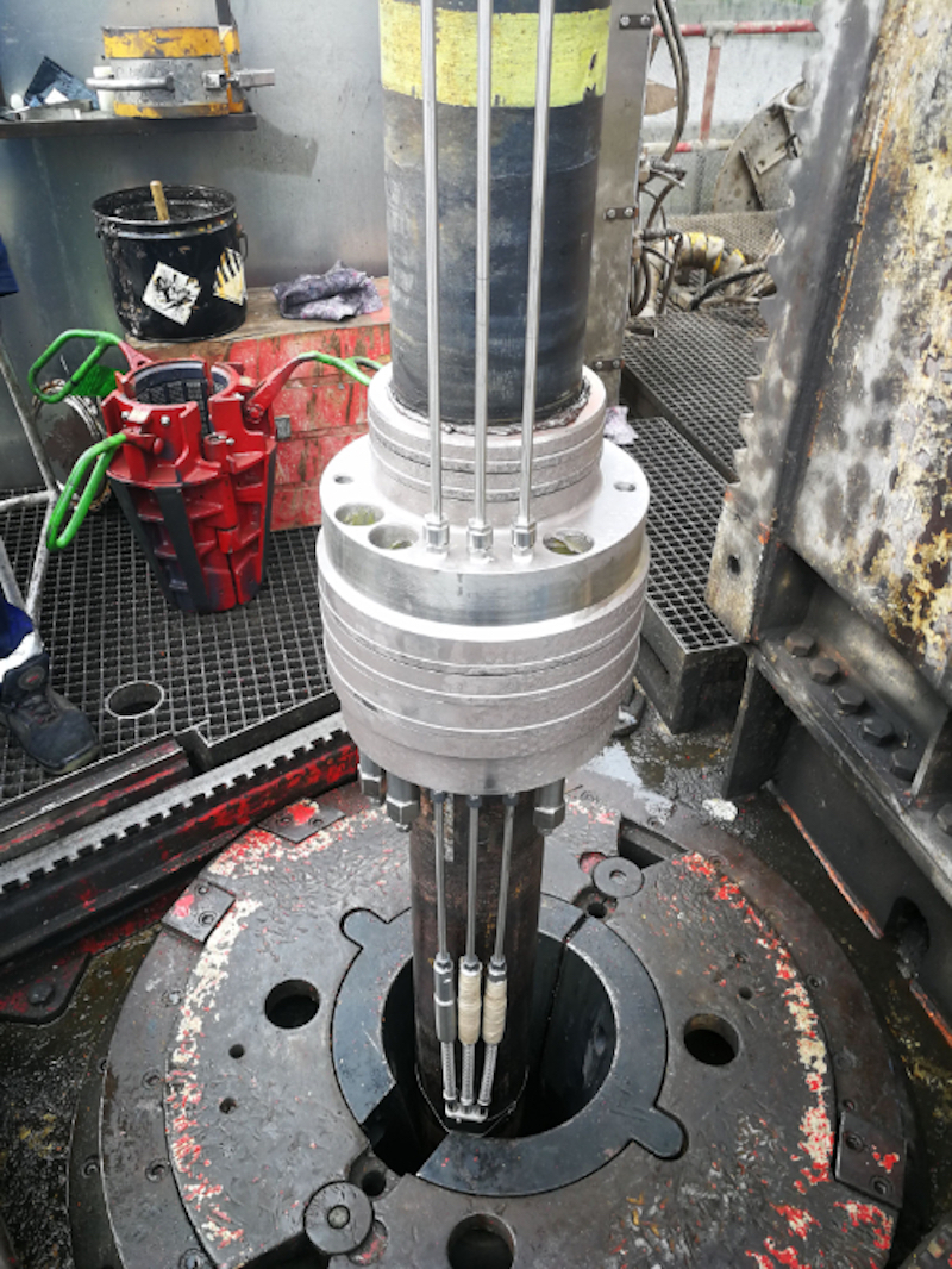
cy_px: 634
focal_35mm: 27
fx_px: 990
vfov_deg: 65.3
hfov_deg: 51.4
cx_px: 476
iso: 50
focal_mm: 4
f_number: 2.2
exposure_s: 1/50
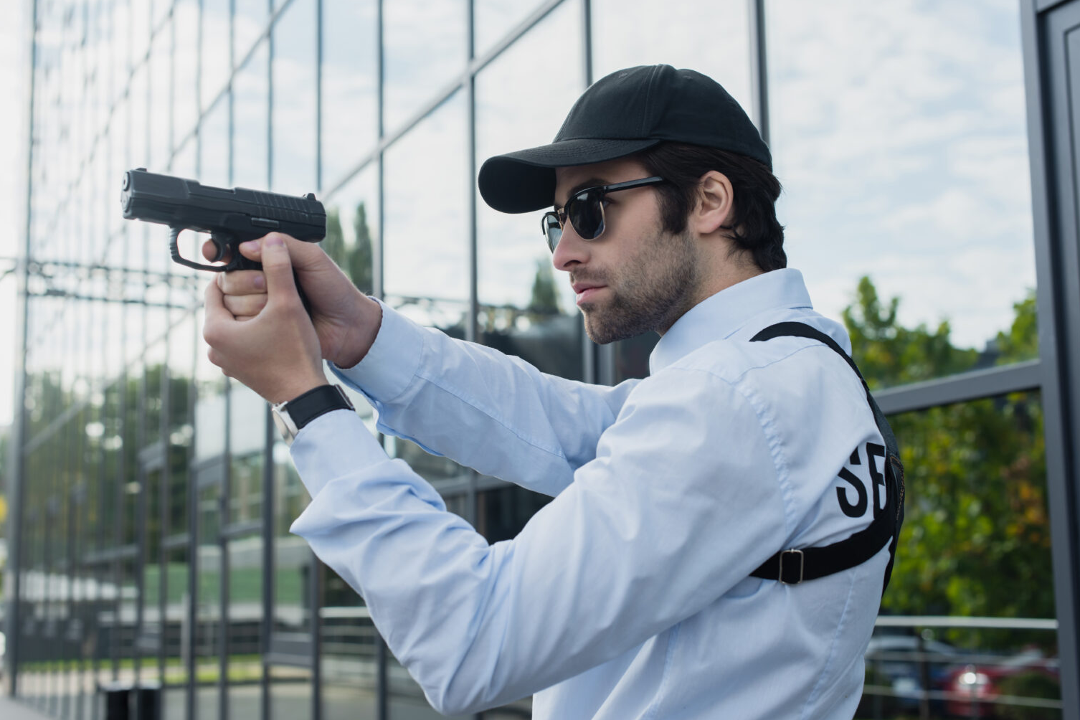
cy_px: 354
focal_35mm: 51
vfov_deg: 26.5
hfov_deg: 38.9
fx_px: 1530
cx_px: 532
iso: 100
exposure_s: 1/250
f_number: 5
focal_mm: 50
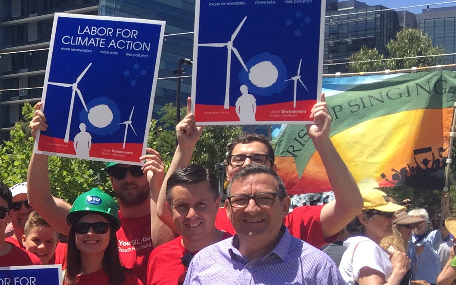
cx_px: -175
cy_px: 301
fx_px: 1094
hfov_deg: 20.9
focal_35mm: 88
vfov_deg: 14.6
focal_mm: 4.15
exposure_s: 1/1319
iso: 32
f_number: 2.2
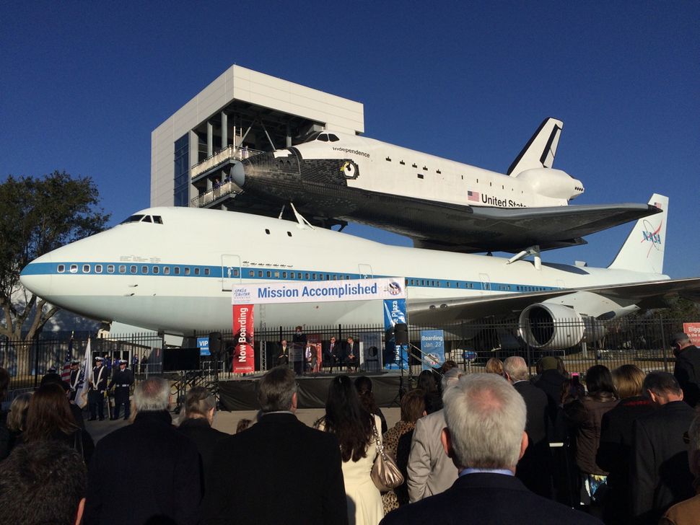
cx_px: 350
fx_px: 587
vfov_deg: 48.2
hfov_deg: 61.6
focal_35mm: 29
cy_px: 262
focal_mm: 4.15
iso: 40
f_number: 2.2
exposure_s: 1/8264
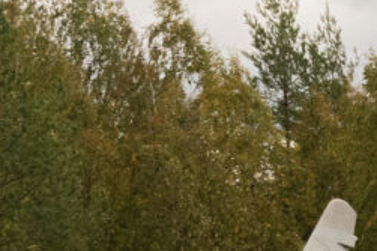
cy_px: 451
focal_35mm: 383
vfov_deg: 3.6
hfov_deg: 5.4
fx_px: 4008
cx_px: 188
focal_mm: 100
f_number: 13
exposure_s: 1/1250
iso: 3200
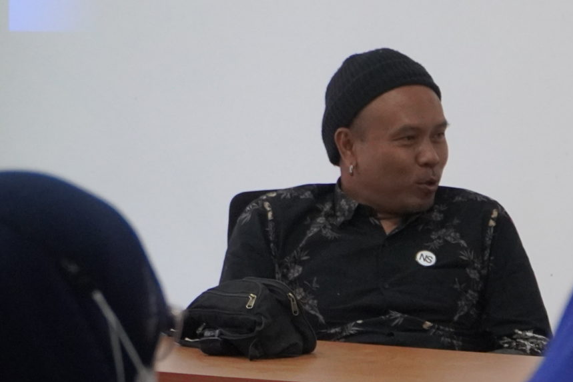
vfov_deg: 4.8
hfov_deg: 7.1
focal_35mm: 286
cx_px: 715
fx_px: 4553
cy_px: 233
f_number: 4
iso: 2500
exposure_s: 1/160
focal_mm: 64
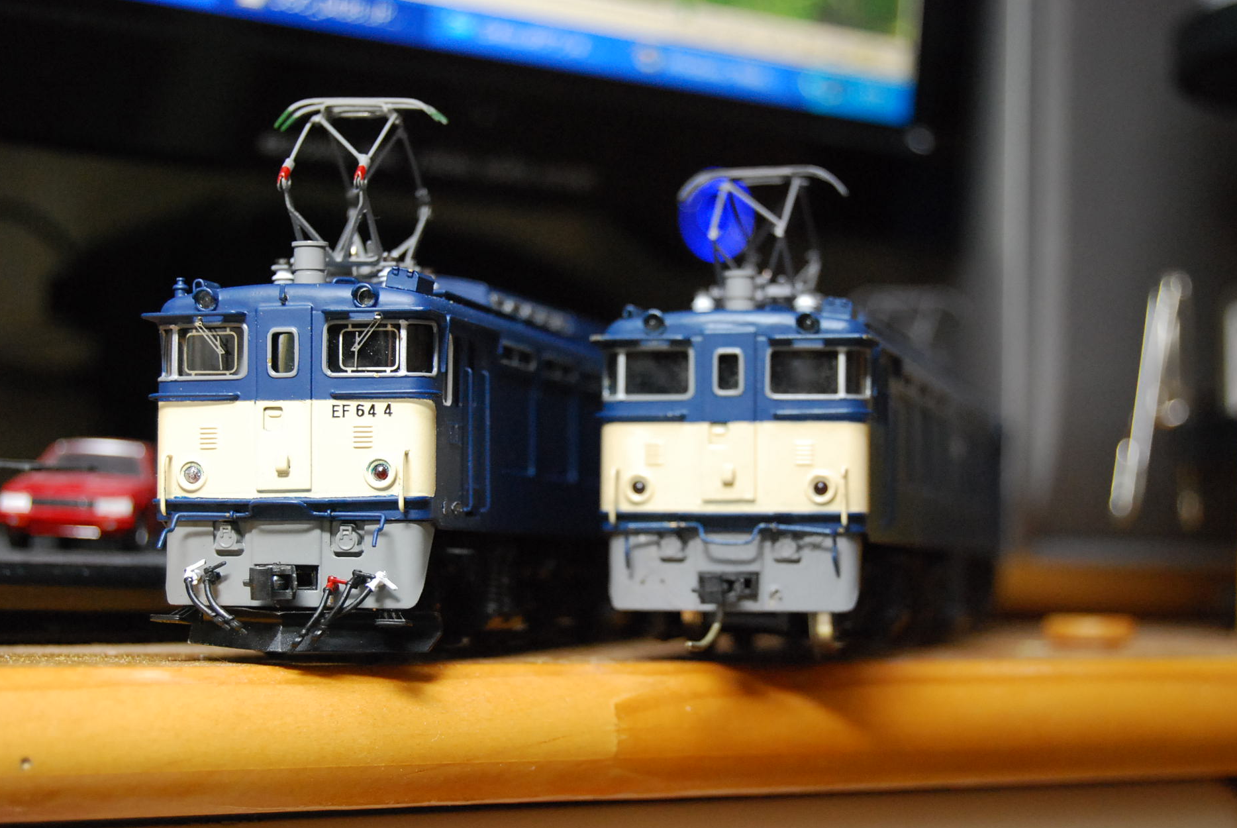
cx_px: 611
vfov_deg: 16.0
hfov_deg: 23.7
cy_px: 407
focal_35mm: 86
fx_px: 2942
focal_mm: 55
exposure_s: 1/30
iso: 1250
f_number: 5.6
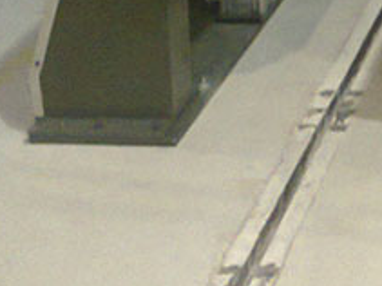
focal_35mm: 122
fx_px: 1346
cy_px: -220
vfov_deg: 11.3
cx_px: 649
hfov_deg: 14.5
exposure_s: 1/126
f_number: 2.2
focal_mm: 4.15
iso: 32
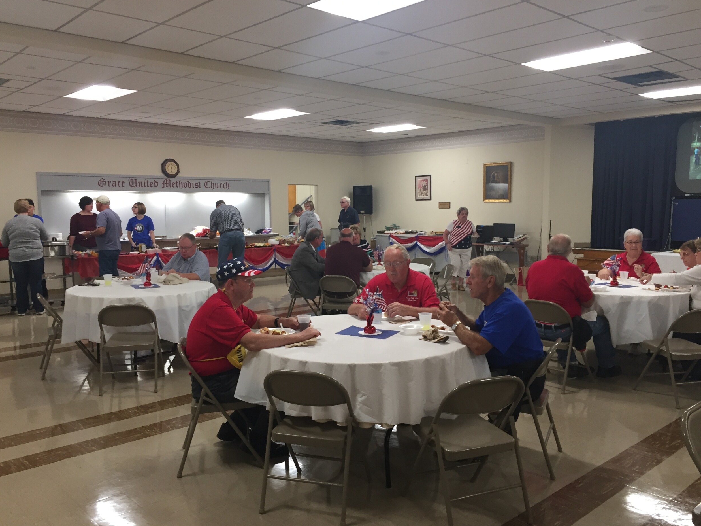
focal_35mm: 30
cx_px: 351
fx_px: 607
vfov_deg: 46.8
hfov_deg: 60.0
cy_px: 268
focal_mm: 4.15
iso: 80
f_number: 2.2
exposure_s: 1/30
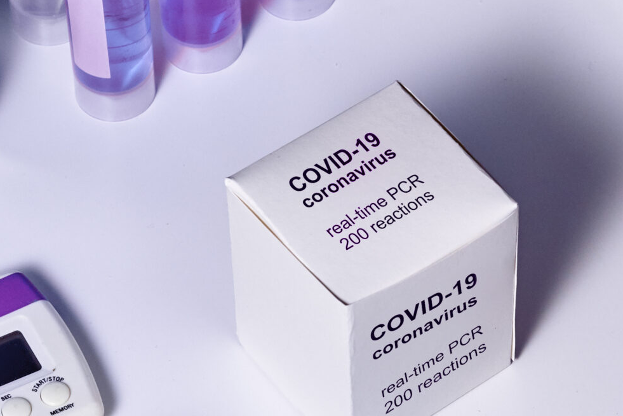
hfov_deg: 6.6
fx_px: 5416
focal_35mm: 313
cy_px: 374
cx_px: 619
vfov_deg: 4.4
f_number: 6.4
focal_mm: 80
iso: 800
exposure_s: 1/13
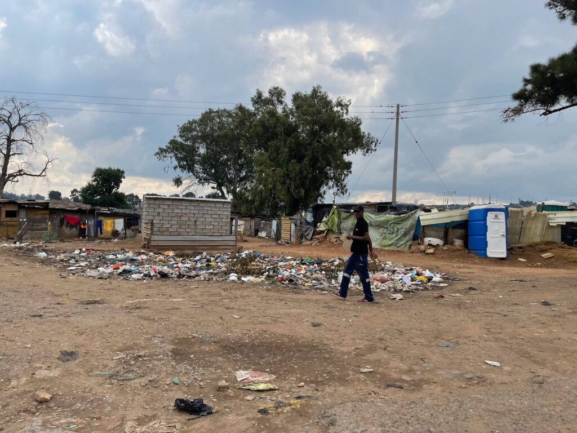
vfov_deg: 53.1
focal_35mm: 26
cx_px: 288
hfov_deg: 67.3
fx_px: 433
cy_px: 216
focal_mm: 5.1
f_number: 1.6
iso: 32
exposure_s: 1/2660
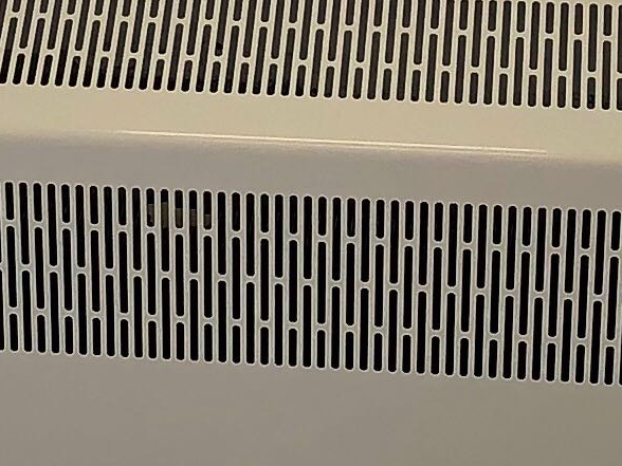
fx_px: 3450
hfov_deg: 10.2
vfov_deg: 7.7
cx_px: 6
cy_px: 60
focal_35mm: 192
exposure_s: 1/165
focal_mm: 3.99
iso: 20
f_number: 1.8
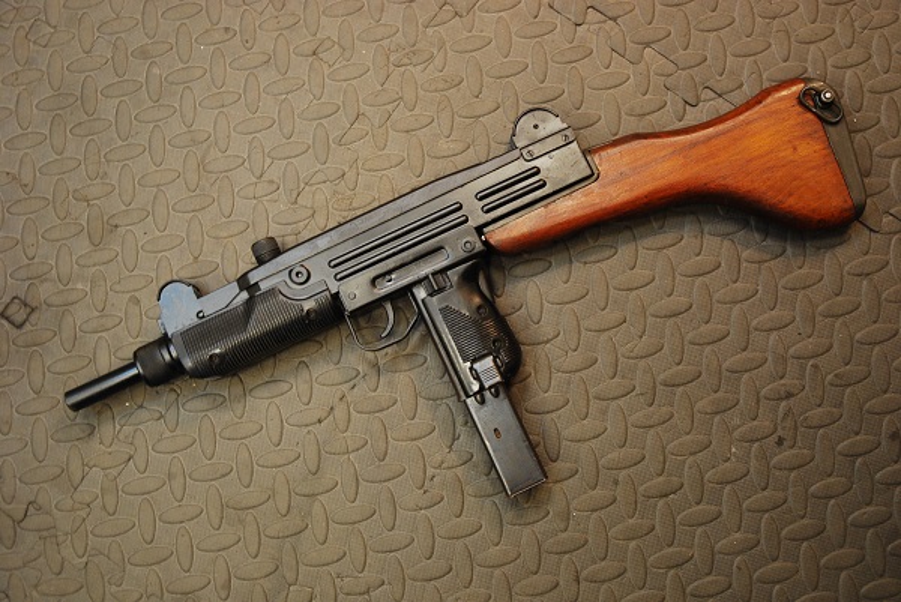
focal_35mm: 40
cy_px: 301
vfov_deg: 33.1
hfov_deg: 47.9
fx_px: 1014
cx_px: 450
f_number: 3.8
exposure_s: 1/30
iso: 640
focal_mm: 27
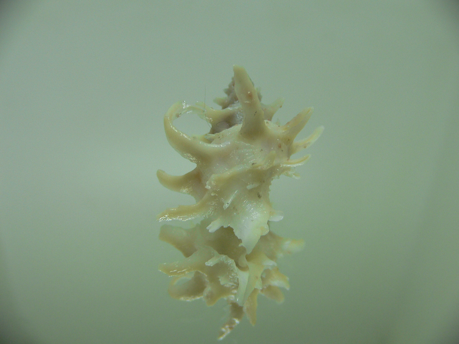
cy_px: 172
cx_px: 230
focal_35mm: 35
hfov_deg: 52.6
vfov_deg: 40.7
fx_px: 464
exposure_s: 1/60
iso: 100
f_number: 2.8
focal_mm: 4.6
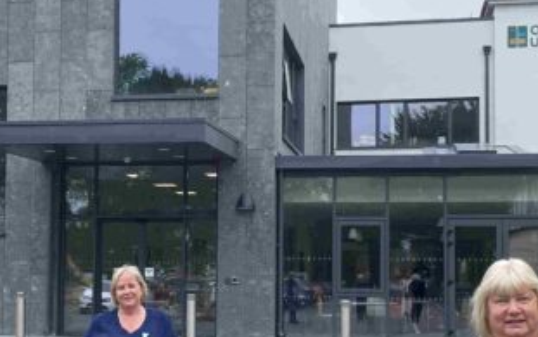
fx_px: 998
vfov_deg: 19.2
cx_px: 194
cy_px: 209
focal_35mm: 68
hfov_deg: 30.0
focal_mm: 4.25
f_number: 1.8
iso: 32
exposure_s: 1/637
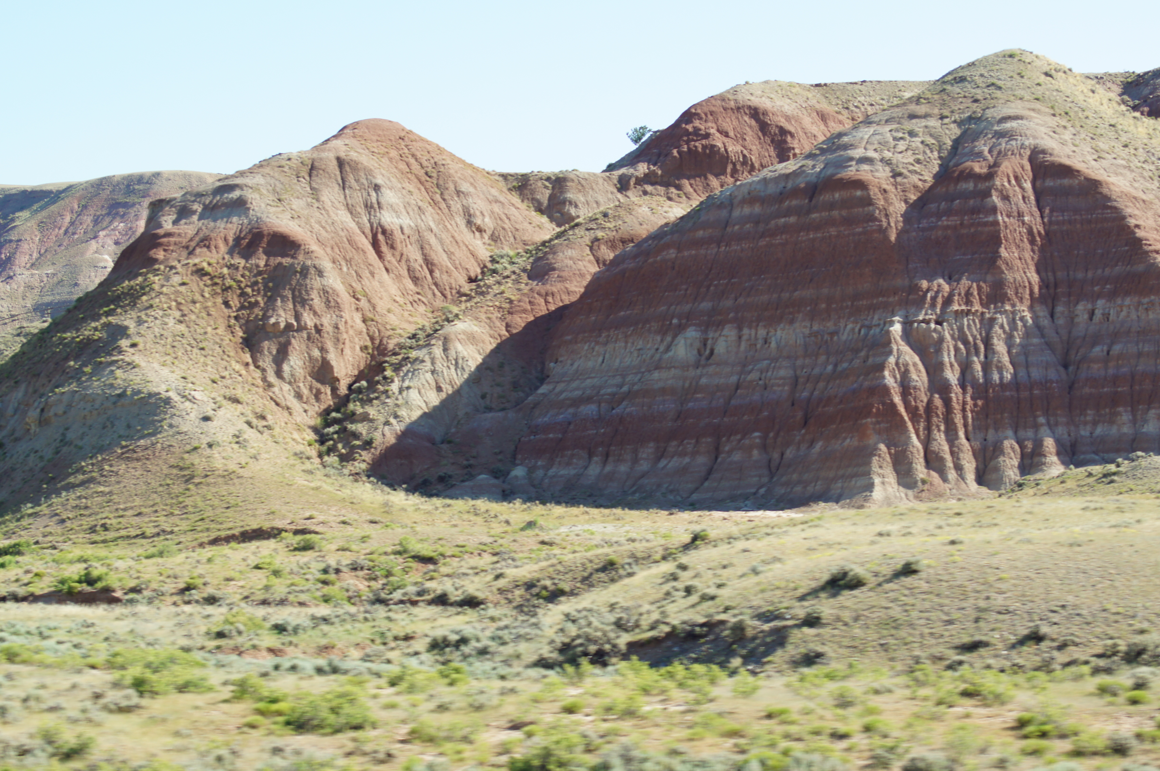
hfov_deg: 18.2
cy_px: 386
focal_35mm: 112
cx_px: 580
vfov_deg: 12.2
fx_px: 3621
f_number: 7.1
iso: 100
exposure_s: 1/160
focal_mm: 75
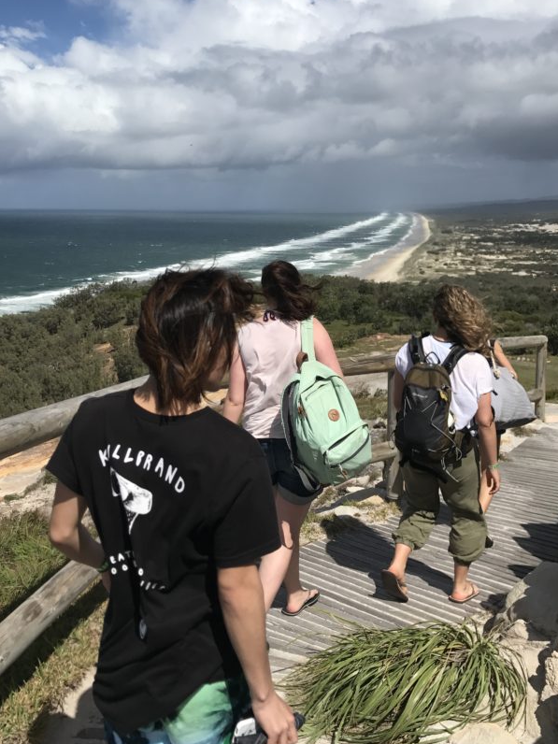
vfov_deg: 51.1
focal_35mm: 36
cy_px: 303
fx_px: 774
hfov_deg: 39.7
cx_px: 268
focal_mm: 3.99
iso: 20
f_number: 1.8
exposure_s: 1/5051
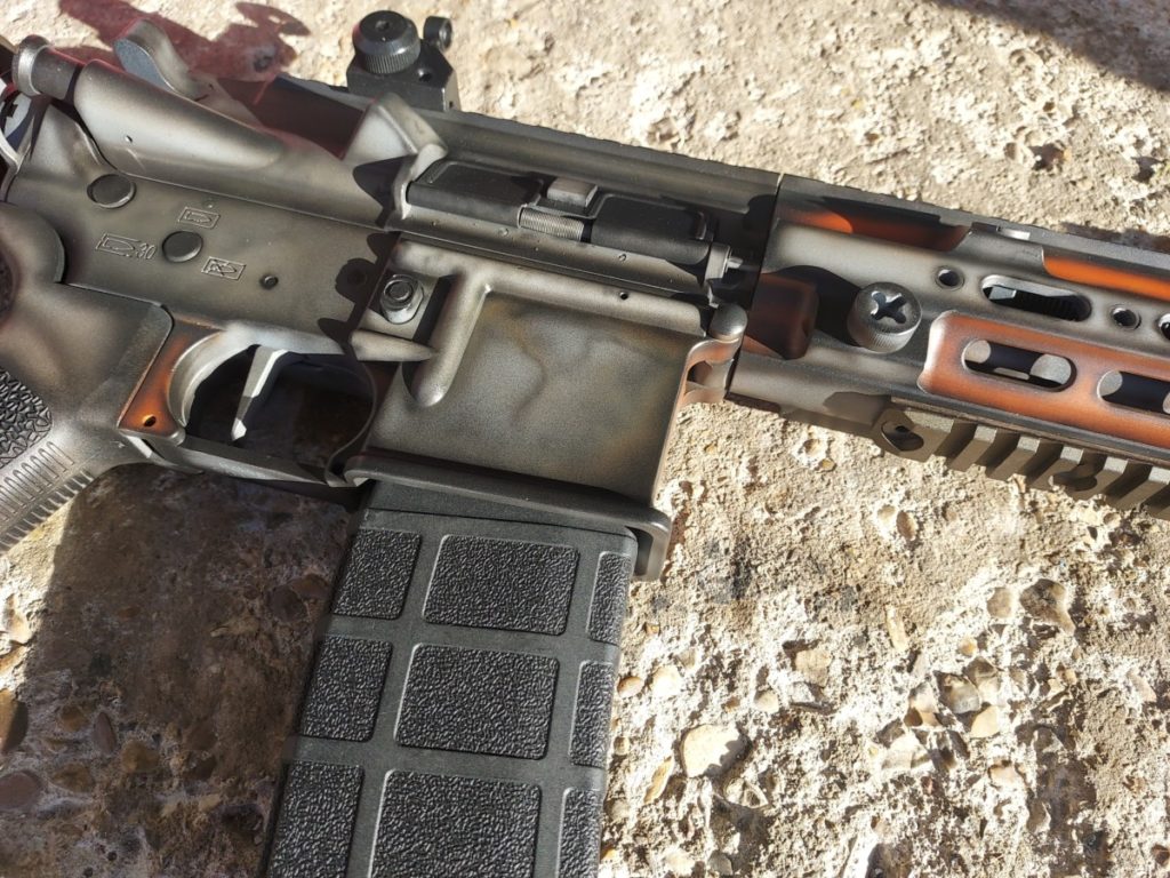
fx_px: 811
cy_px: 439
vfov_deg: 56.8
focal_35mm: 24
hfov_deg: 71.6
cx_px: 585
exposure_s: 1/240
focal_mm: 4.6
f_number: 1.8
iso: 40
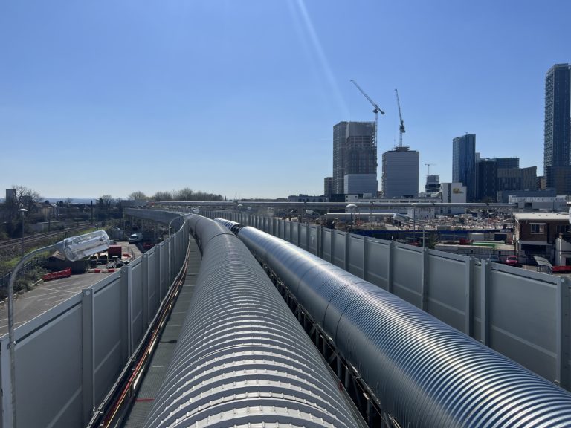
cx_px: 286
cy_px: 214
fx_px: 429
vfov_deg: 53.1
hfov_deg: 67.3
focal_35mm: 26
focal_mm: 5.7
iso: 50
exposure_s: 1/10309
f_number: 1.5
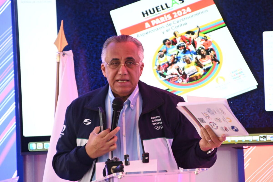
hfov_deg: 7.2
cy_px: 91
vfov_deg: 4.8
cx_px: 136
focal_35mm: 285
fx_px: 2161
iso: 6400
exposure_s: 1/125
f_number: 6.3
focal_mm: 190
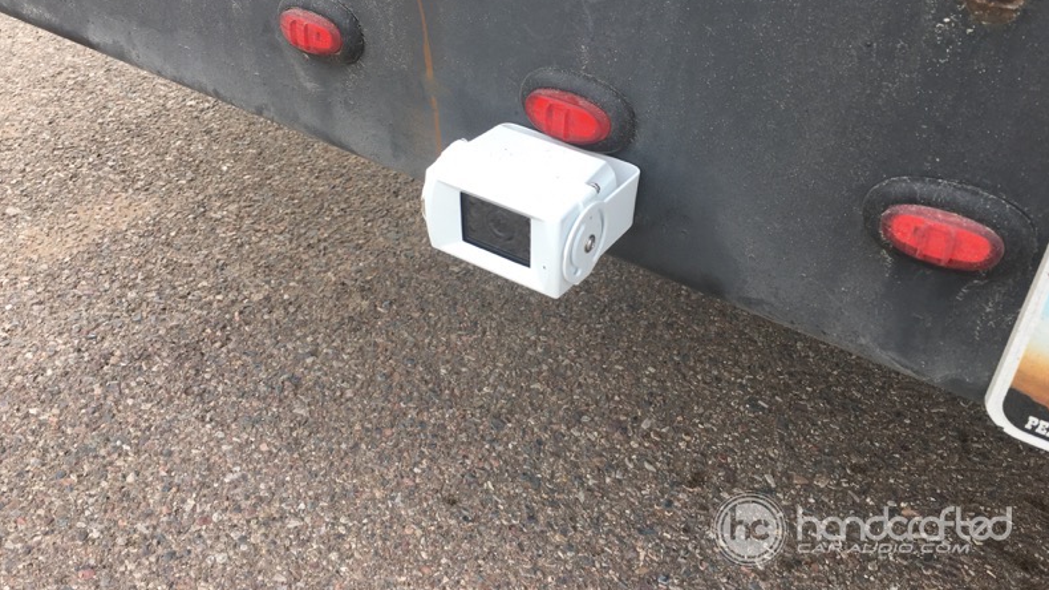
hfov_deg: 61.0
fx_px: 890
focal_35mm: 32
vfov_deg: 36.4
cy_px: 210
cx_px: 521
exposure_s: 1/326
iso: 25
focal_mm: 4.15
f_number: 2.2
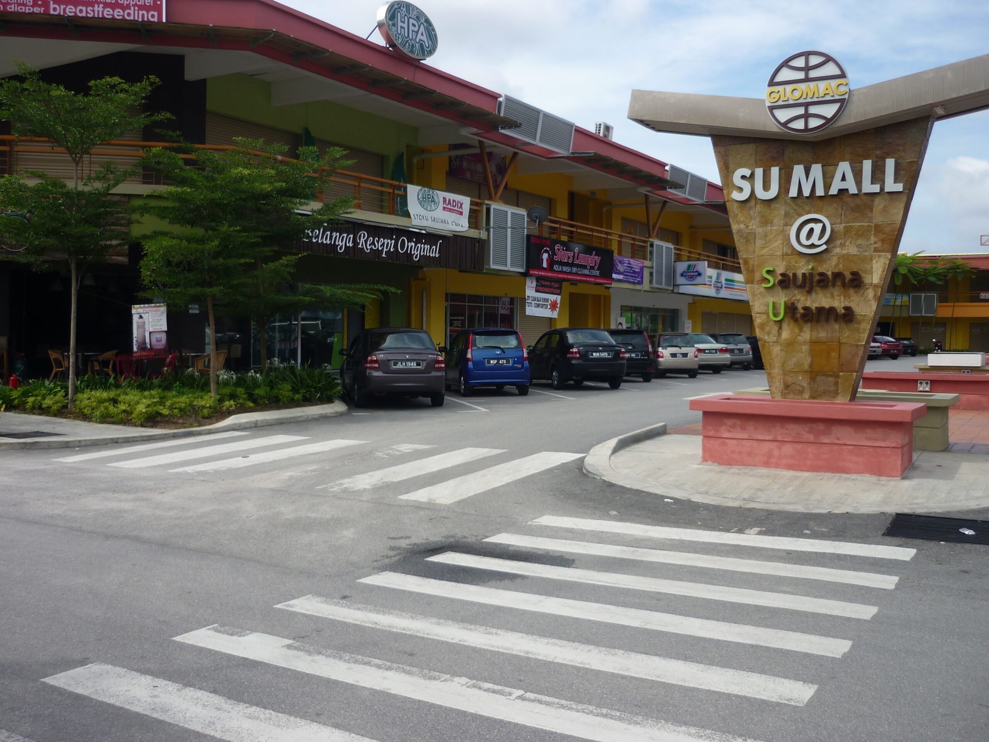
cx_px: 494
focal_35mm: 33
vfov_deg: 42.9
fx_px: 943
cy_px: 371
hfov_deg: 55.4
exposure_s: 1/160
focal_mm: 5.5
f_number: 8
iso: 80
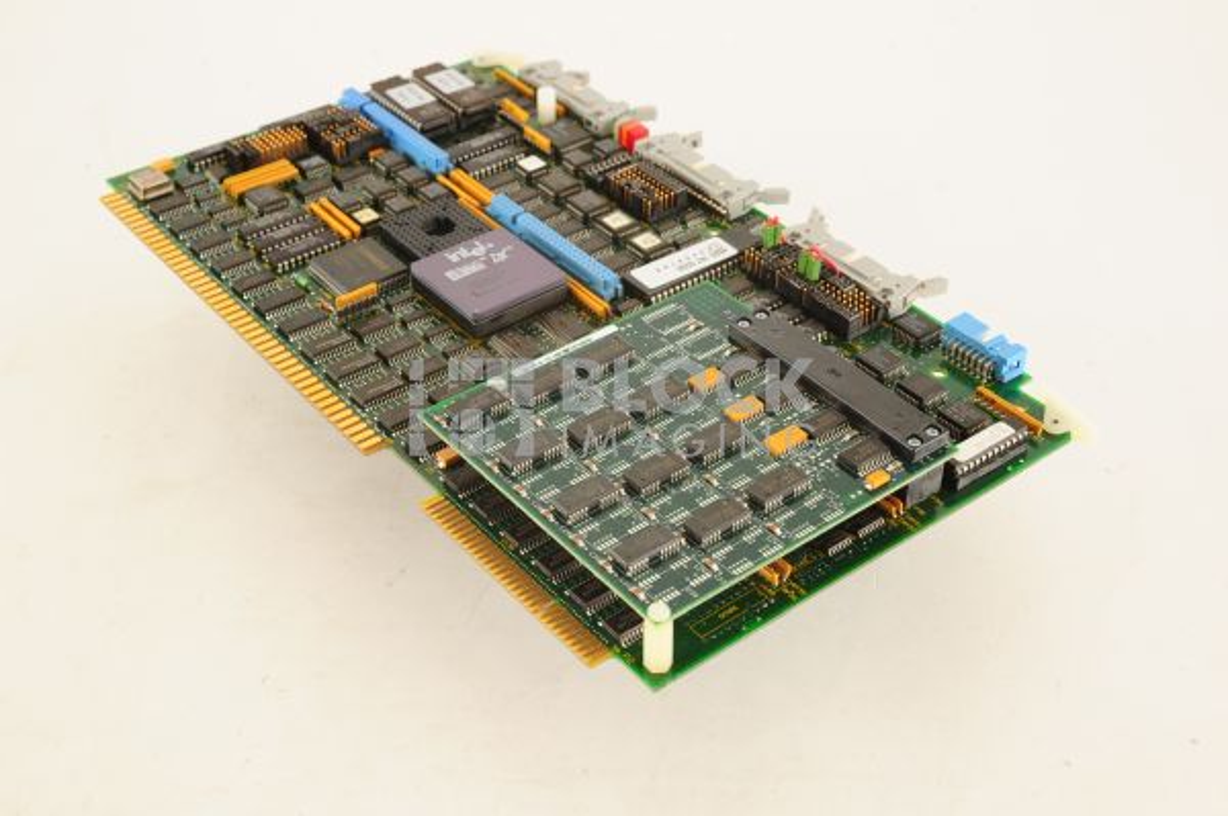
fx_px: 1704
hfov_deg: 39.6
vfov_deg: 26.9
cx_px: 614
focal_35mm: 50
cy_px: 408
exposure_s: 1/125
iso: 1600
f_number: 11
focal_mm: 50
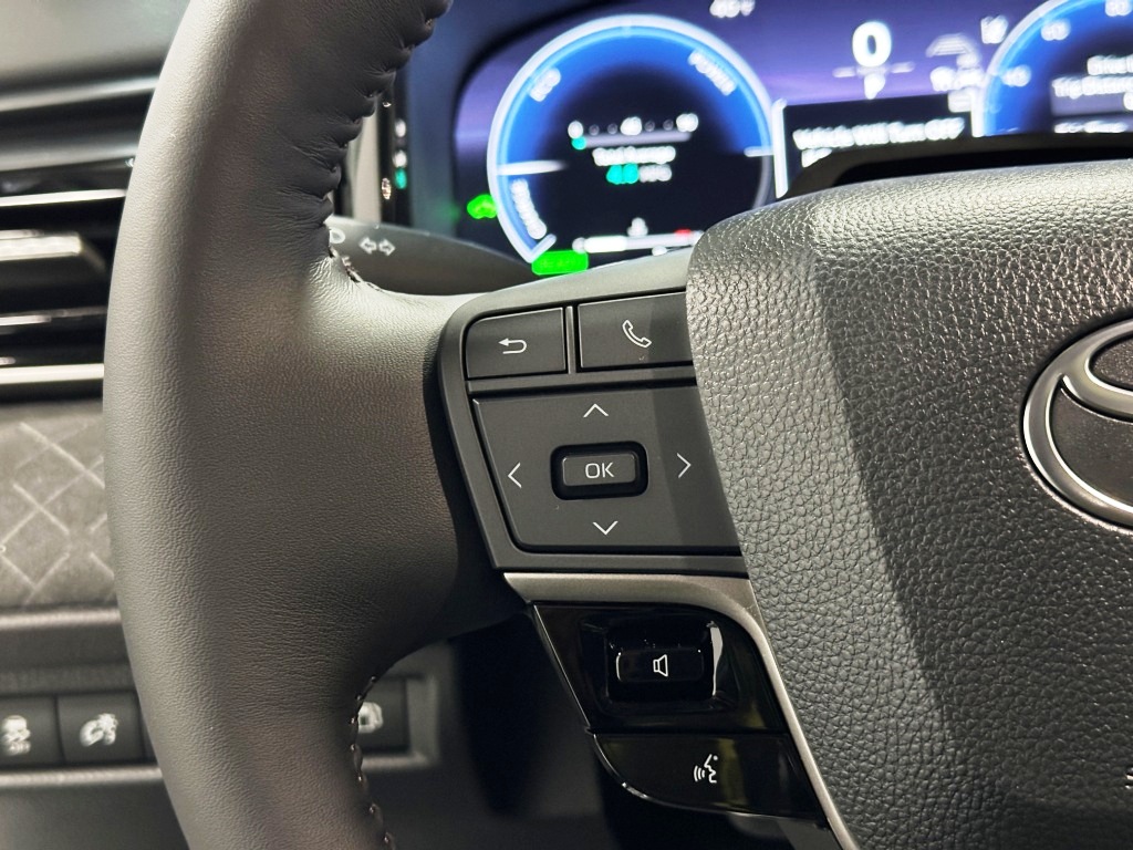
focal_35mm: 48
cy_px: 425
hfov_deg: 39.7
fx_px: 1571
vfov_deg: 30.3
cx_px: 566
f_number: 1.78
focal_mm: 6.86
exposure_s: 1/20
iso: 640
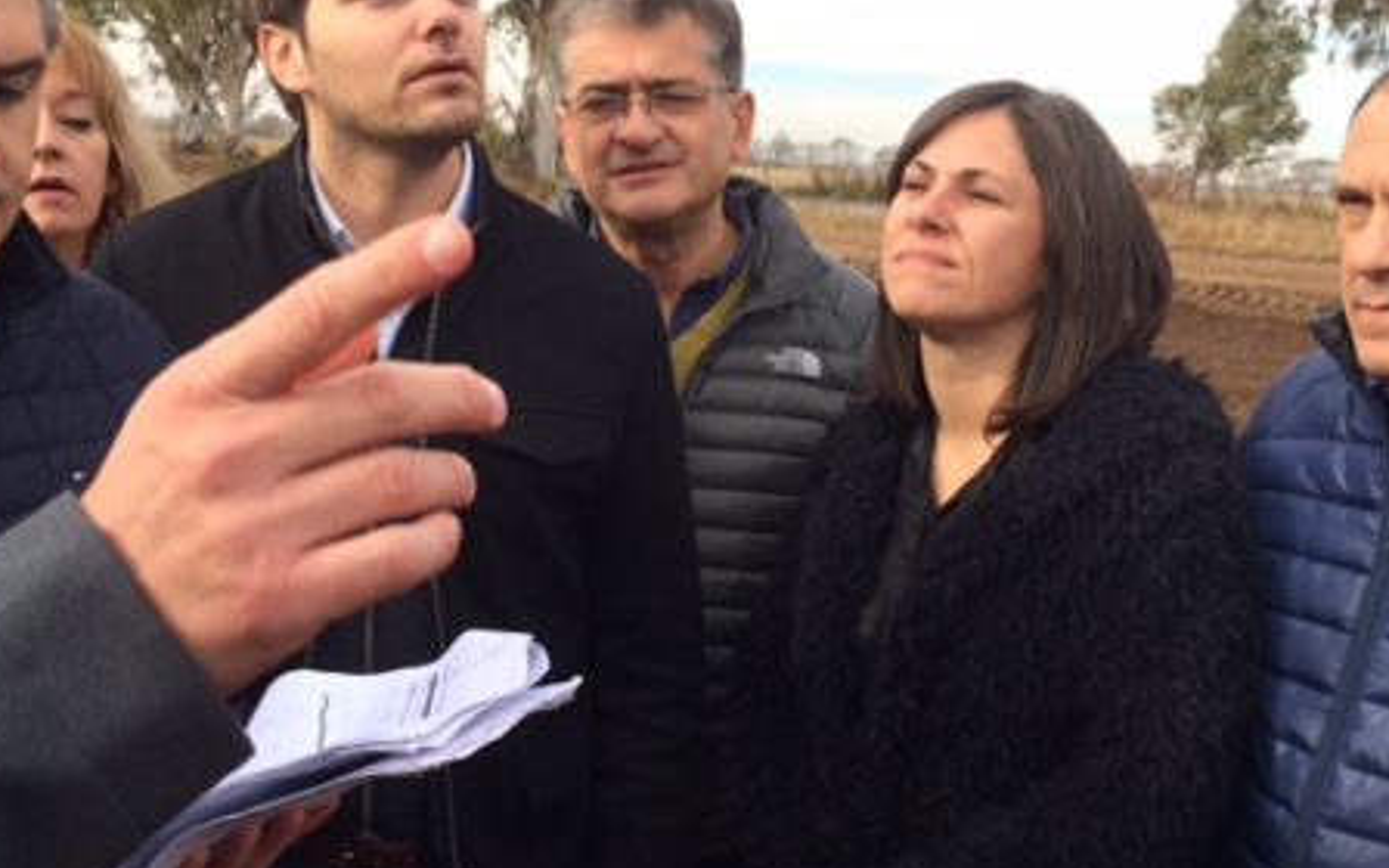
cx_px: 694
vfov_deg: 26.8
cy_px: 510
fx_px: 1817
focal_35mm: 48
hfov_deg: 41.8
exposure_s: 1/631
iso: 32
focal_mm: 4.15
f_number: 2.2
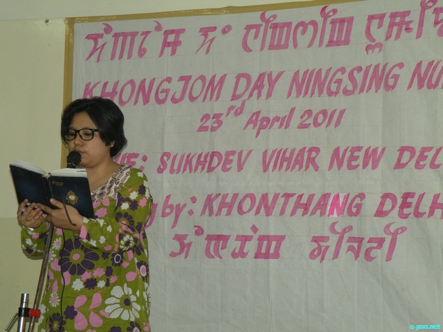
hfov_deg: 21.1
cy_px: 166
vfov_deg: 15.9
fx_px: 1190
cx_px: 222
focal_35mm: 93
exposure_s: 1/60
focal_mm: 16.4
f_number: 4
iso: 221
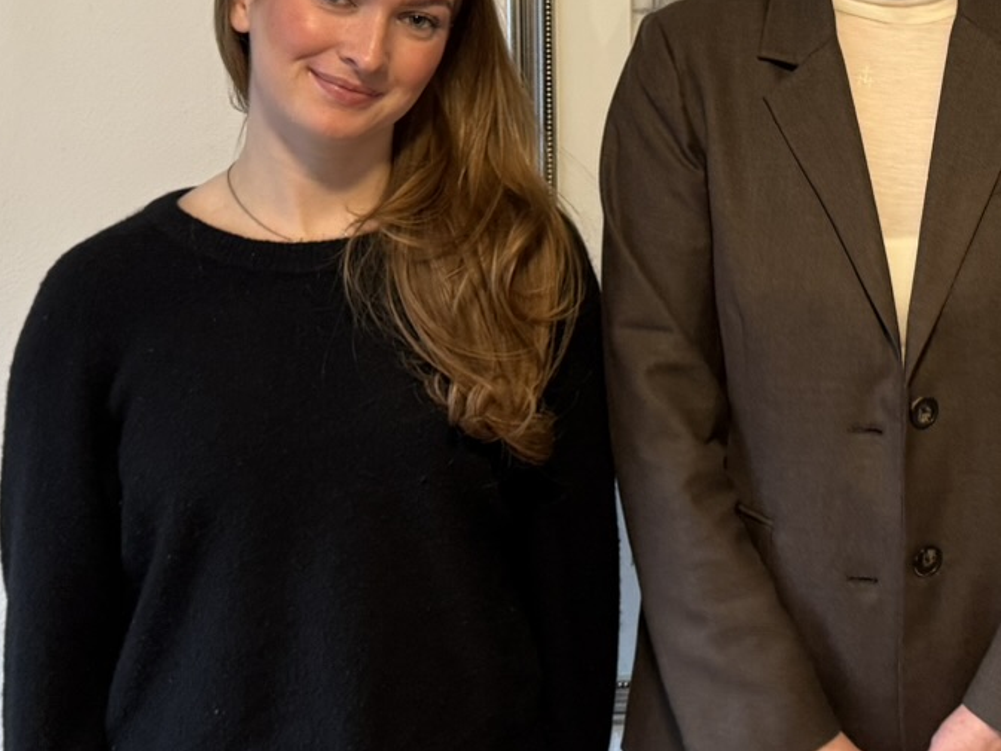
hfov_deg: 25.7
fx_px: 2111
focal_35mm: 73
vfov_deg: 19.8
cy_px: 88
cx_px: 930
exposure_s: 1/50
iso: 250
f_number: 1.78
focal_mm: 6.76
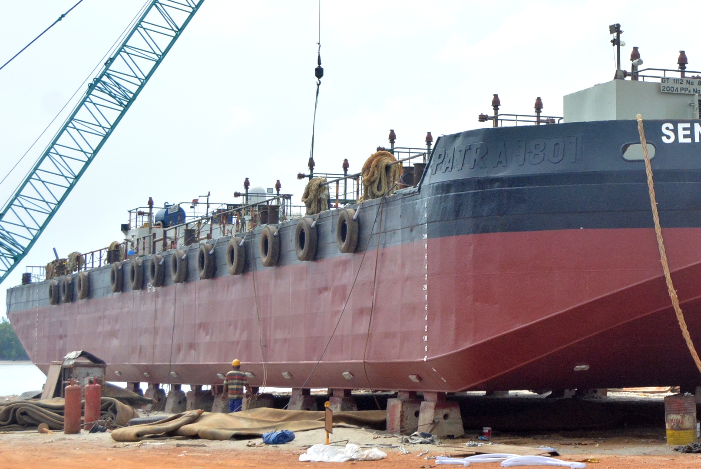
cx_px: 630
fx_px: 1734
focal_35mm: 89
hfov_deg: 22.3
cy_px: 117
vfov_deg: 15.3
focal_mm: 32
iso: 1250
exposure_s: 1/4000
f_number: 7.1
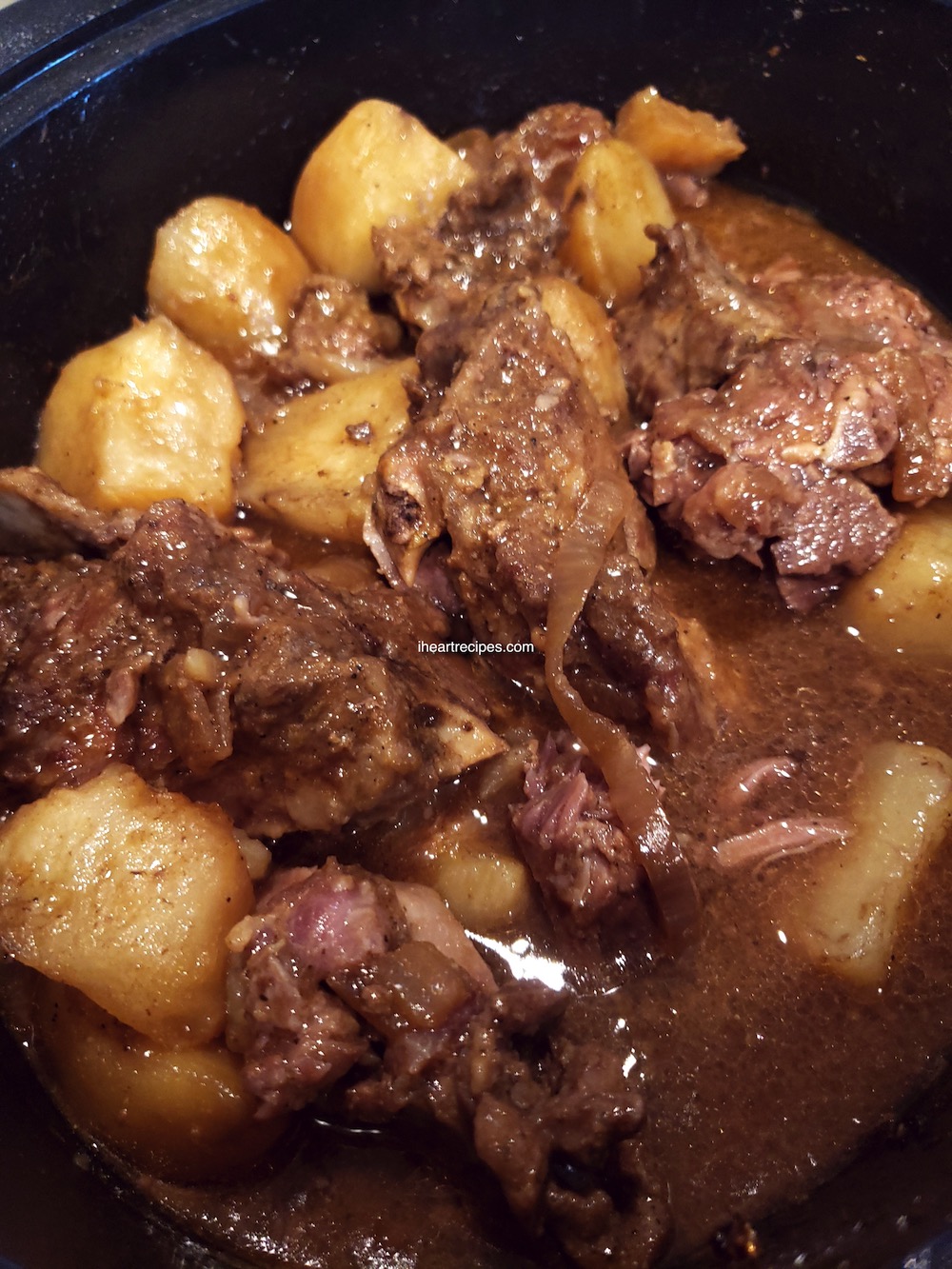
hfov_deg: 53.1
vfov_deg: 67.3
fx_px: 953
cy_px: 634
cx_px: 476
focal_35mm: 26
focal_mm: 4.3
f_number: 1.5
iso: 200
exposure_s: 1/17
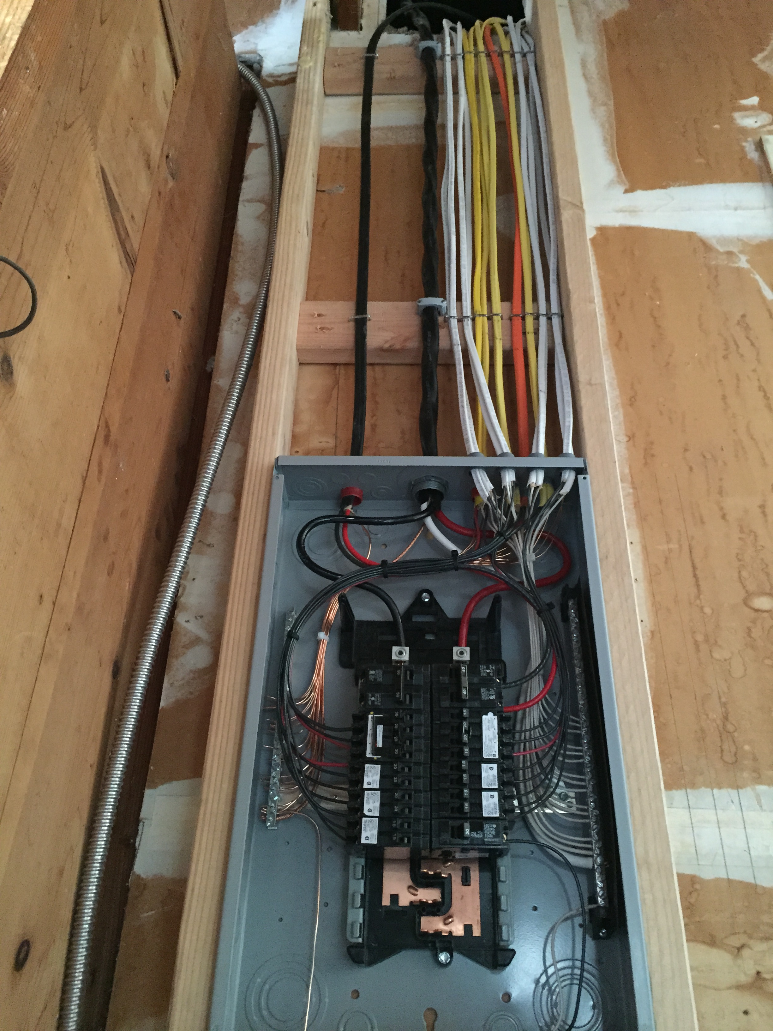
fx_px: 863
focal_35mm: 29
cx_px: 386
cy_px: 516
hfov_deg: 48.2
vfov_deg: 61.7
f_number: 2.2
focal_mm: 4.15
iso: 500
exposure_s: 1/15
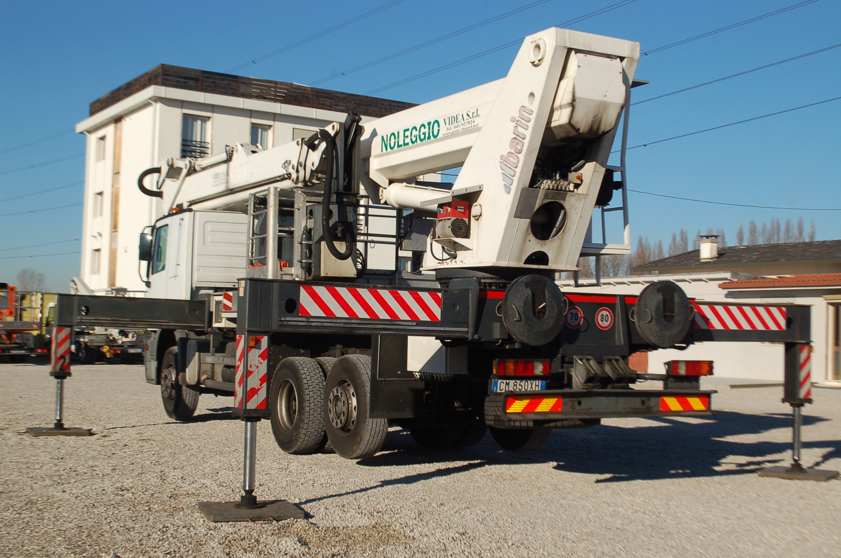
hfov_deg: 41.2
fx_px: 1119
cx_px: 420
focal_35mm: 48
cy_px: 279
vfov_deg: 28.0
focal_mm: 32
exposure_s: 1/320
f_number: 10
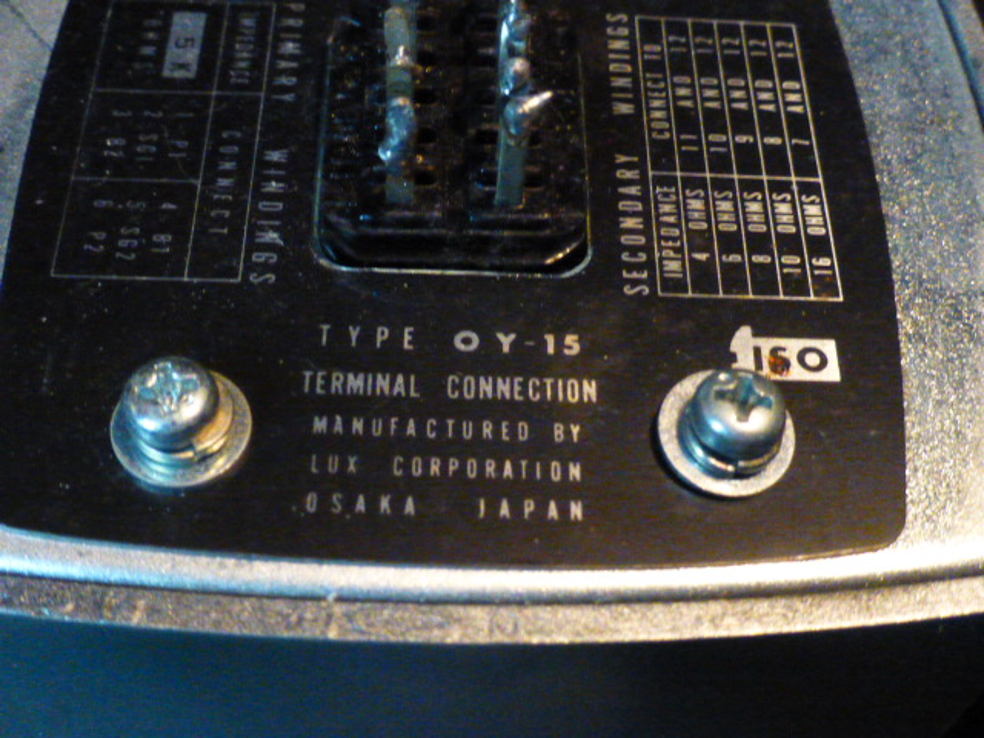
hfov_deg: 36.2
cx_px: 492
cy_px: 369
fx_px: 1507
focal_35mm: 53
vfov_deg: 27.5
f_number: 4.4
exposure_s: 1/30
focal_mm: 9
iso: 3200
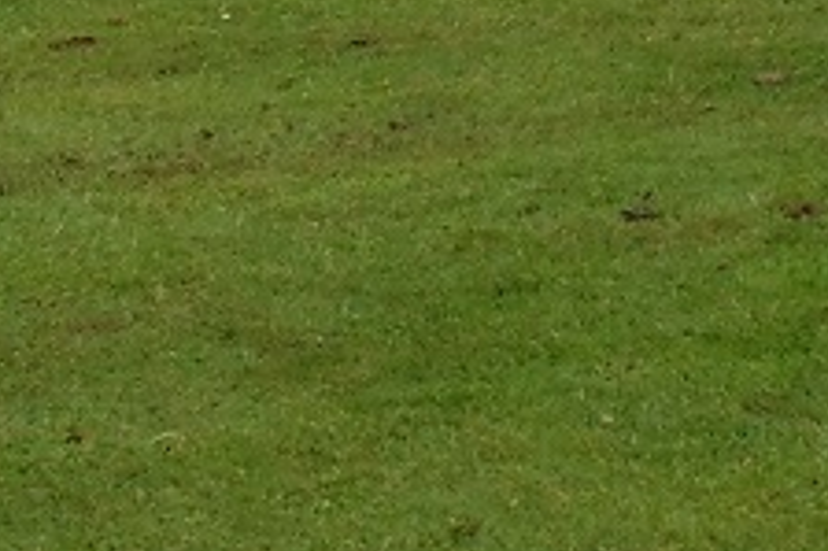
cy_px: -555
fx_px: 4711
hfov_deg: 9.0
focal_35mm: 205
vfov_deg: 6.5
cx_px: 1989
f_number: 3.4
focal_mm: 6.2
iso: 80
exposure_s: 1/640
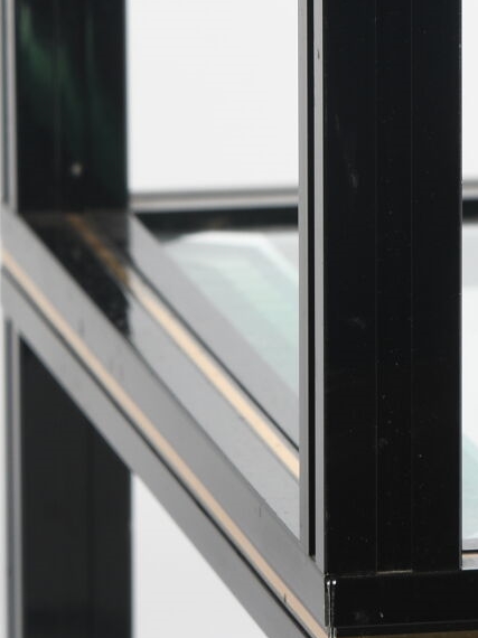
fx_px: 8918
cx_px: 471
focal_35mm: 484
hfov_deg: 3.1
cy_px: 195
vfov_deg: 4.1
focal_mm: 75
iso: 100
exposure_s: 1/250
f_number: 8
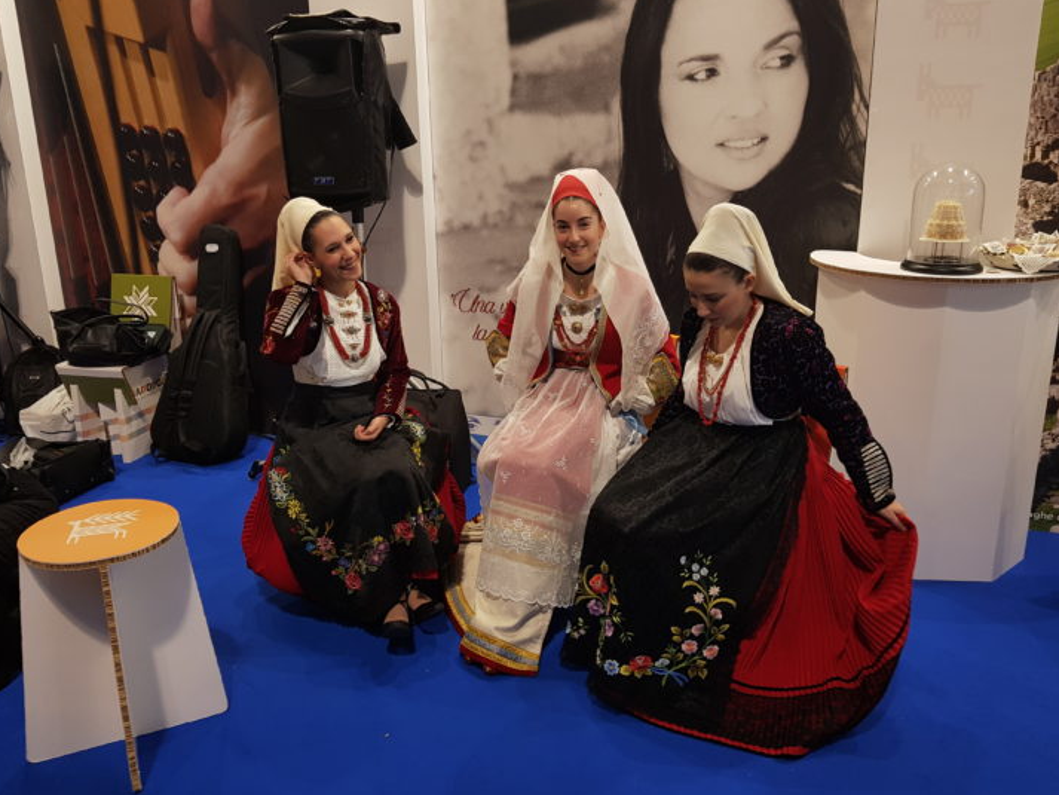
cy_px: 374
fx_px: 857
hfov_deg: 63.4
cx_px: 515
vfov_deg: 49.7
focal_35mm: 28
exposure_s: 1/50
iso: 50
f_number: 1.7
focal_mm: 4.3
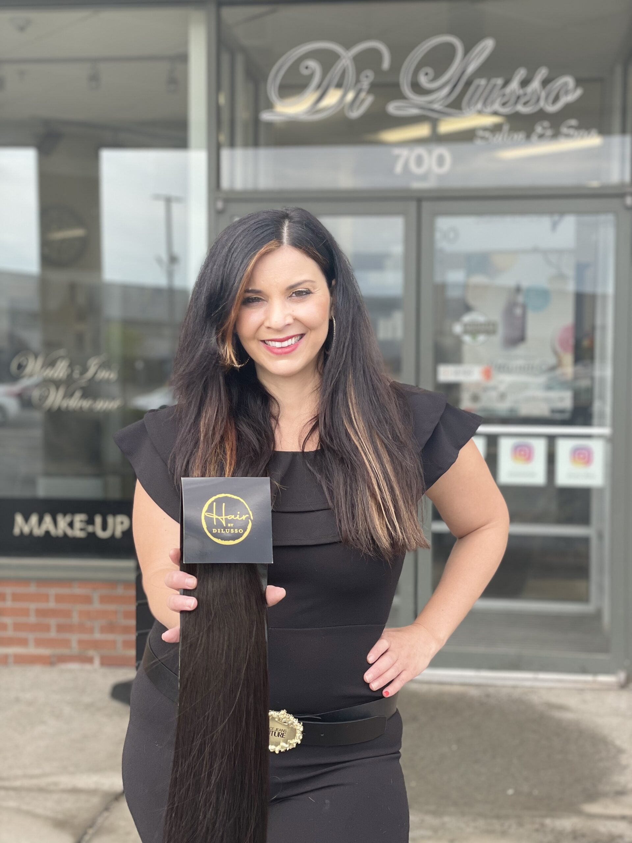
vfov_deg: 36.8
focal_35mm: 52
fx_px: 1266
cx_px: 316
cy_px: 422
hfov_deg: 28.0
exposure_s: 1/223
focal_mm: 6
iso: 25
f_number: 2
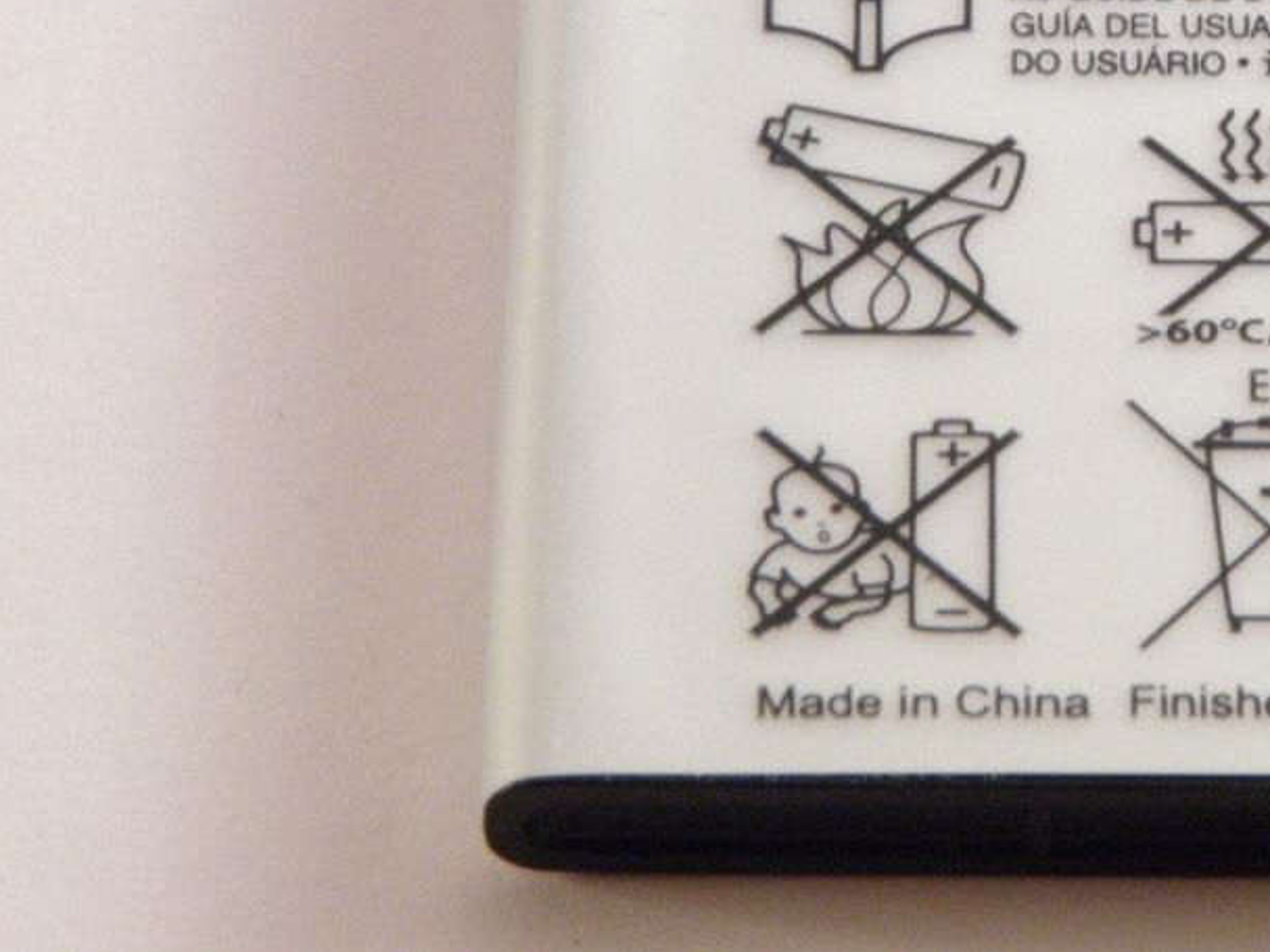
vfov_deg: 6.8
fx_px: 8035
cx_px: 1234
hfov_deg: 9.0
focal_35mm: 219
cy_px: 17
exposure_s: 1/125
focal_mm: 19.78
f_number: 8
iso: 400
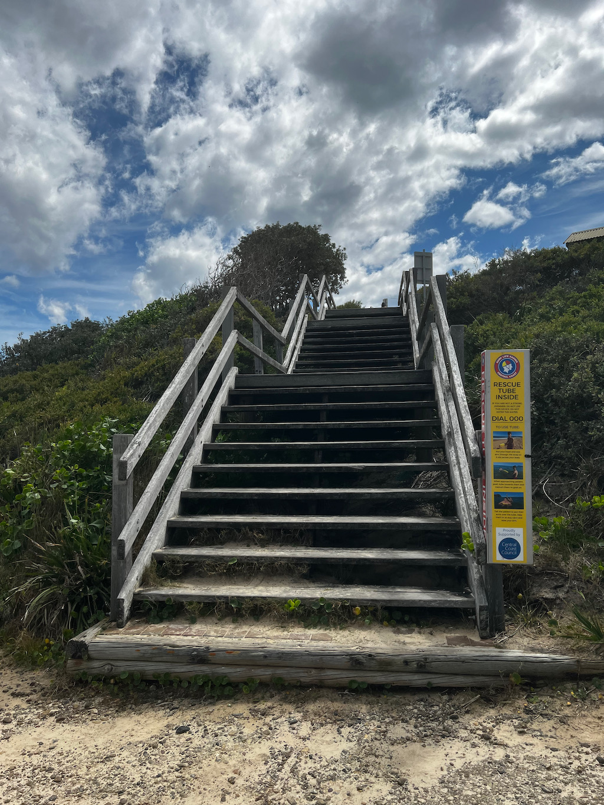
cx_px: 302
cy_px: 402
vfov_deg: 67.3
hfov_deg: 53.0
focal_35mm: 26
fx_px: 605
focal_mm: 5.7
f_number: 1.5
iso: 50
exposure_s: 1/8000
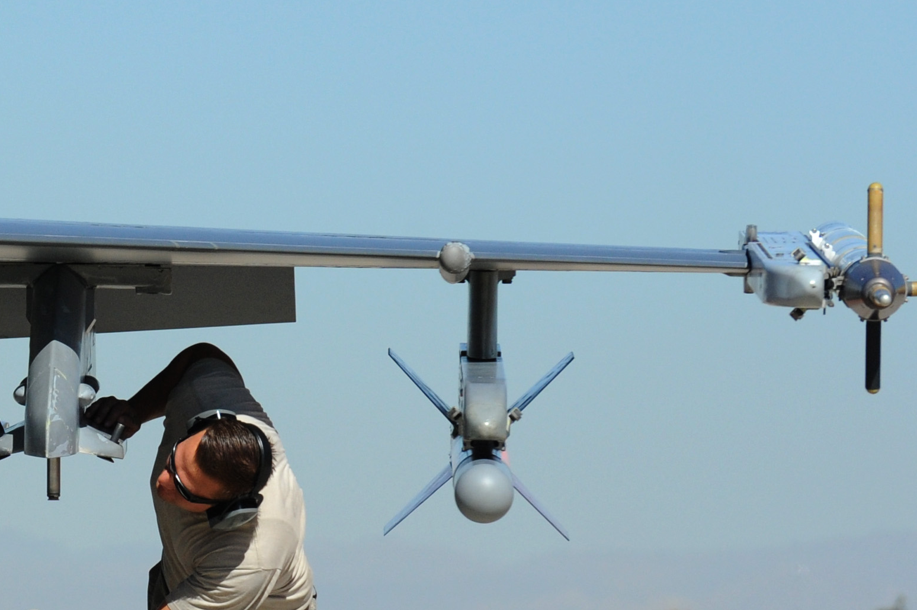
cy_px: 499
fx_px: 14000
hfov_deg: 3.7
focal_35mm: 550
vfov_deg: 2.5
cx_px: -201
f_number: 7.1
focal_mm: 200
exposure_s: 1/5000
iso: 1000
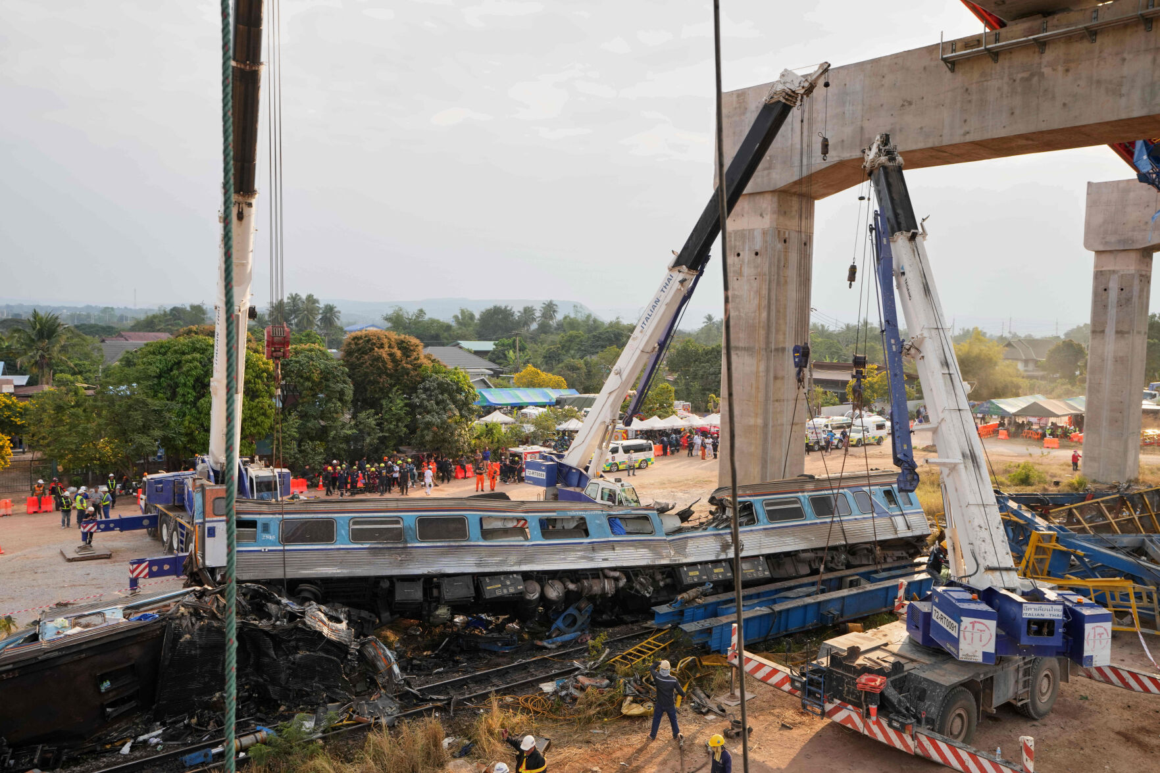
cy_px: 386
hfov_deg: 63.7
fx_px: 934
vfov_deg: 45.0
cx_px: 580
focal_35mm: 29
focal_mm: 29
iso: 500
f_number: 8
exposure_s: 1/200
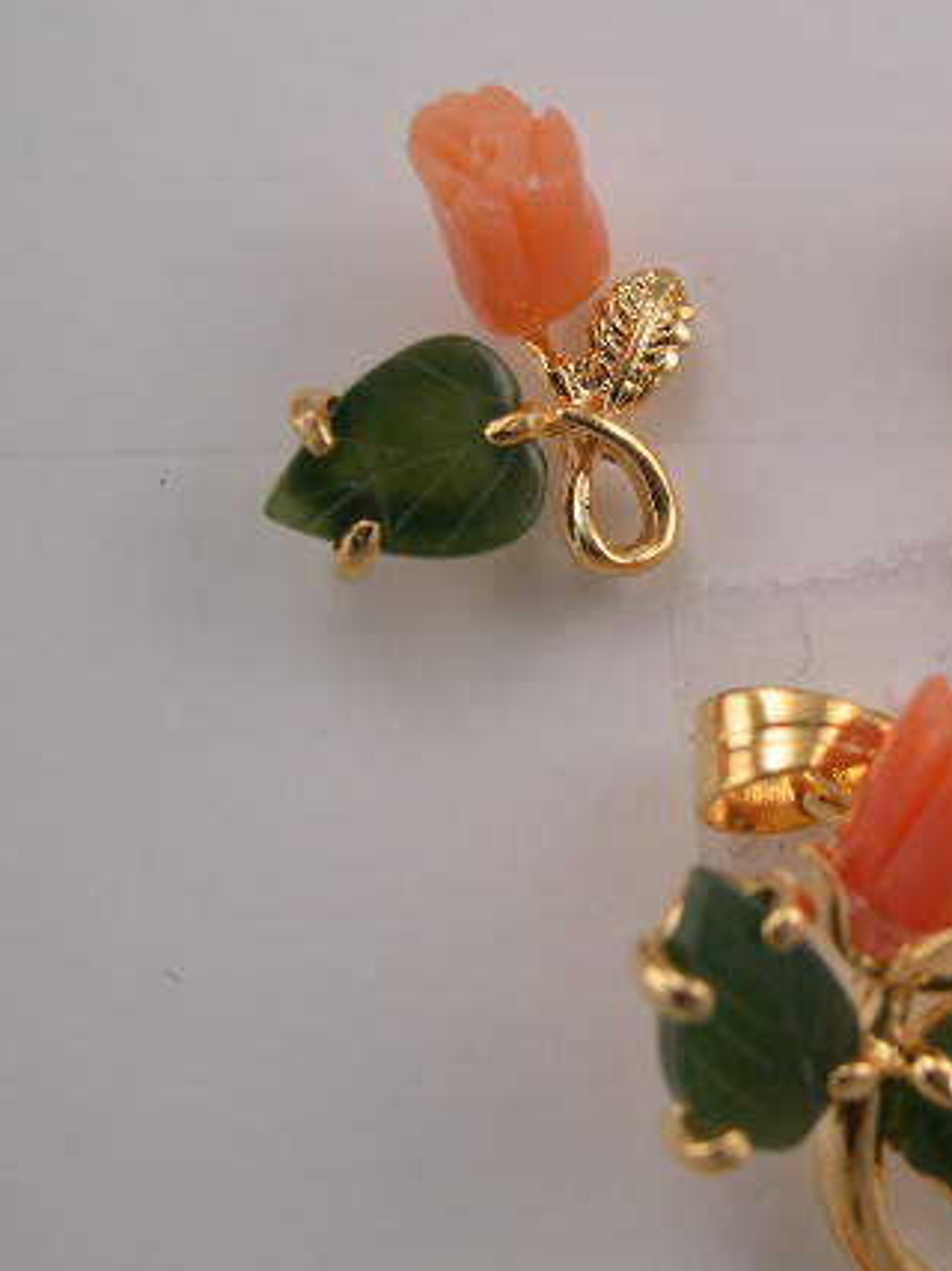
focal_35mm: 57
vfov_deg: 33.8
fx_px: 2091
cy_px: 658
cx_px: 851
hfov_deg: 24.9
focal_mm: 8
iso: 100
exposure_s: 1/165
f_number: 7.6
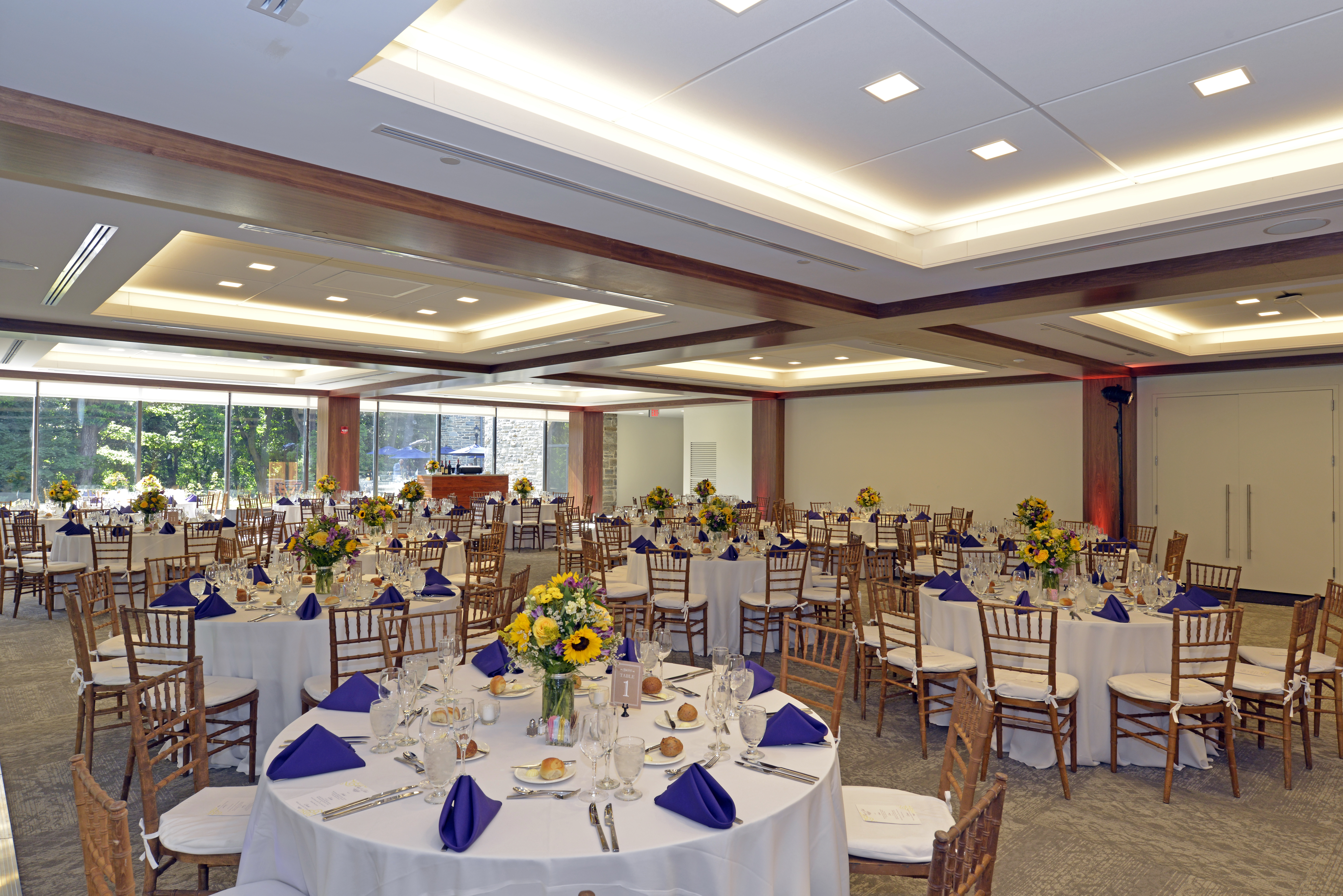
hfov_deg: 78.6
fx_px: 821
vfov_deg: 57.3
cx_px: 672
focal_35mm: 22
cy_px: 448
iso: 400
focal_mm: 22
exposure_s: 1/15
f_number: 8
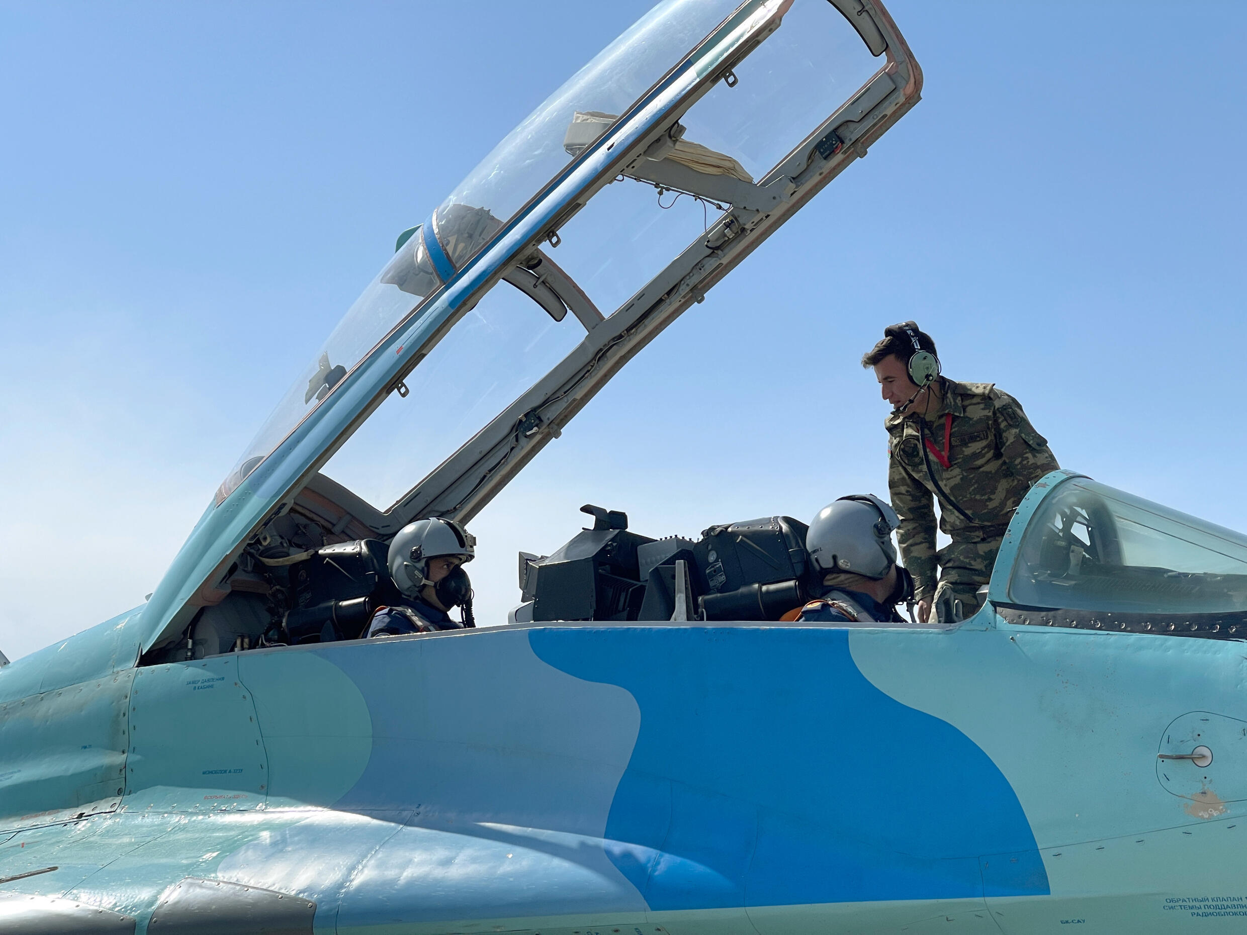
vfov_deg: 22.9
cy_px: 468
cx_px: 624
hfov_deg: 30.3
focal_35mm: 64
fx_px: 2306
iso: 20
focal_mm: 7.5
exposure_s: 1/2320
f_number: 2.2
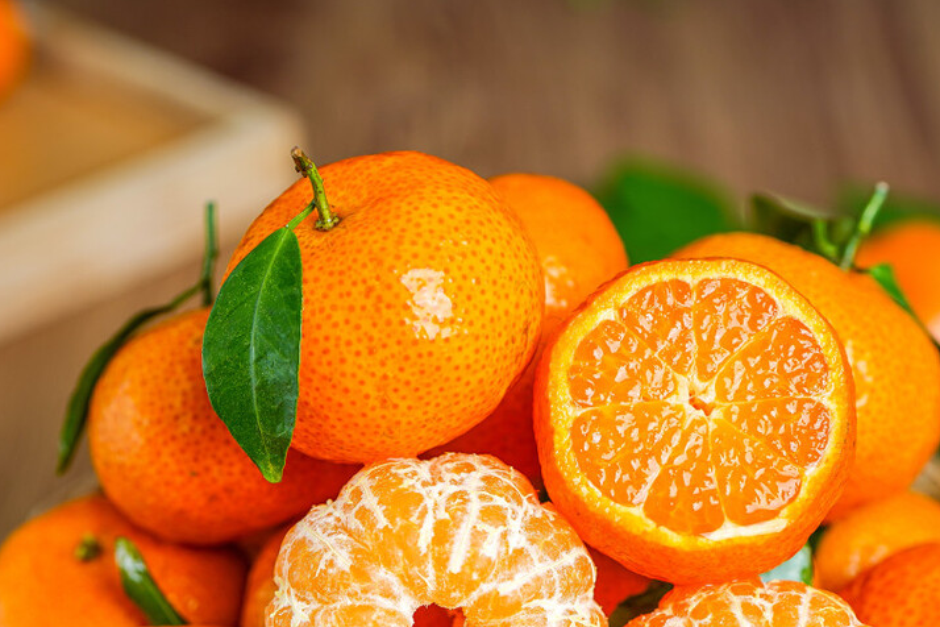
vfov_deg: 16.1
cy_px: 501
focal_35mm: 84
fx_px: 2193
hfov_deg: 24.2
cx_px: 521
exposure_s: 1/60
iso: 50
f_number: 4
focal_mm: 50
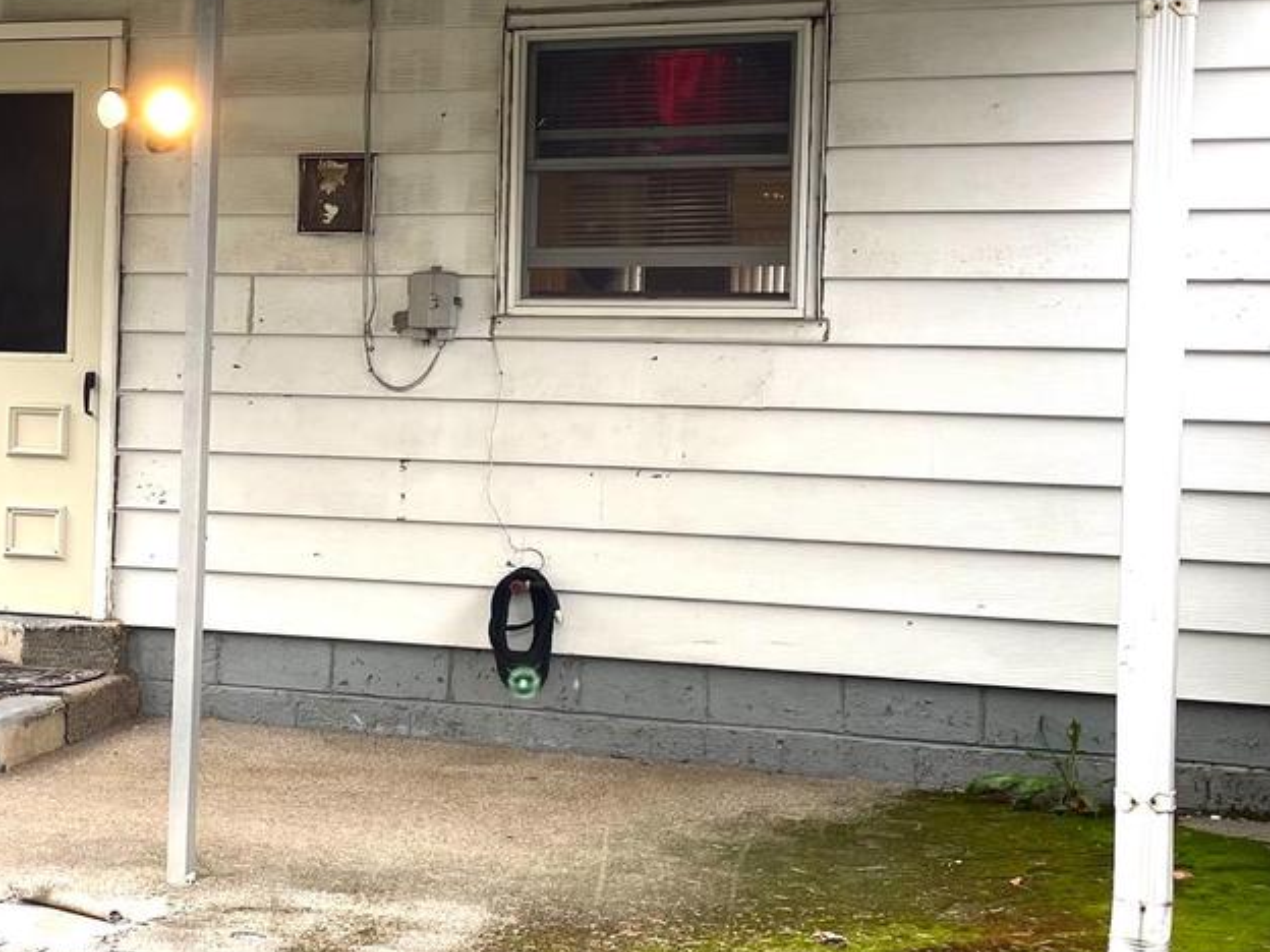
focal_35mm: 60
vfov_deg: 24.4
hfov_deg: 31.7
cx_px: 348
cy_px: 415
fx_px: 2201
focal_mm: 4.2
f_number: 1.6
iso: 32
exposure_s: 1/211
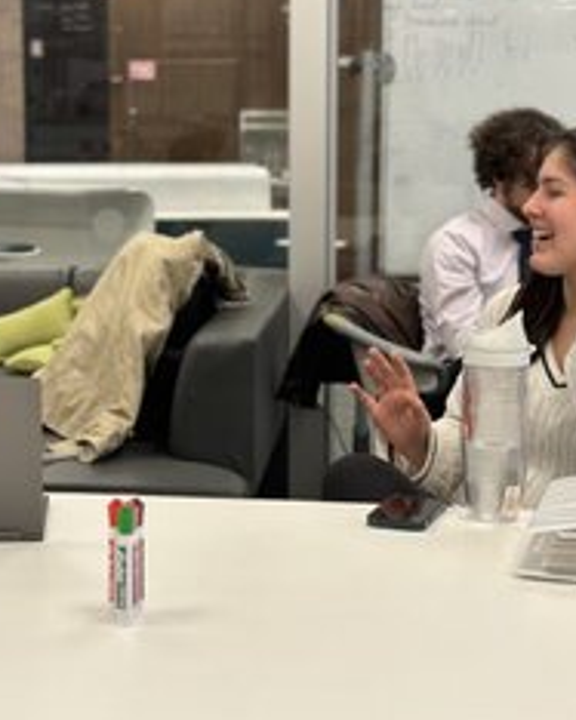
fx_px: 1706
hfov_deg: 19.1
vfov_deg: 23.8
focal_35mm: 80
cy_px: 323
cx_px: 222
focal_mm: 6.86
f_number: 1.78
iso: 125
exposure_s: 1/120
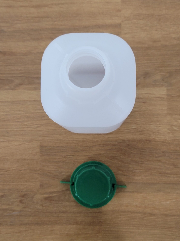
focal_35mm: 26
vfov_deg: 67.3
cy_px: 124
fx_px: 180
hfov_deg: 53.1
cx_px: 89
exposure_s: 1/40
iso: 200
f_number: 1.8
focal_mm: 7
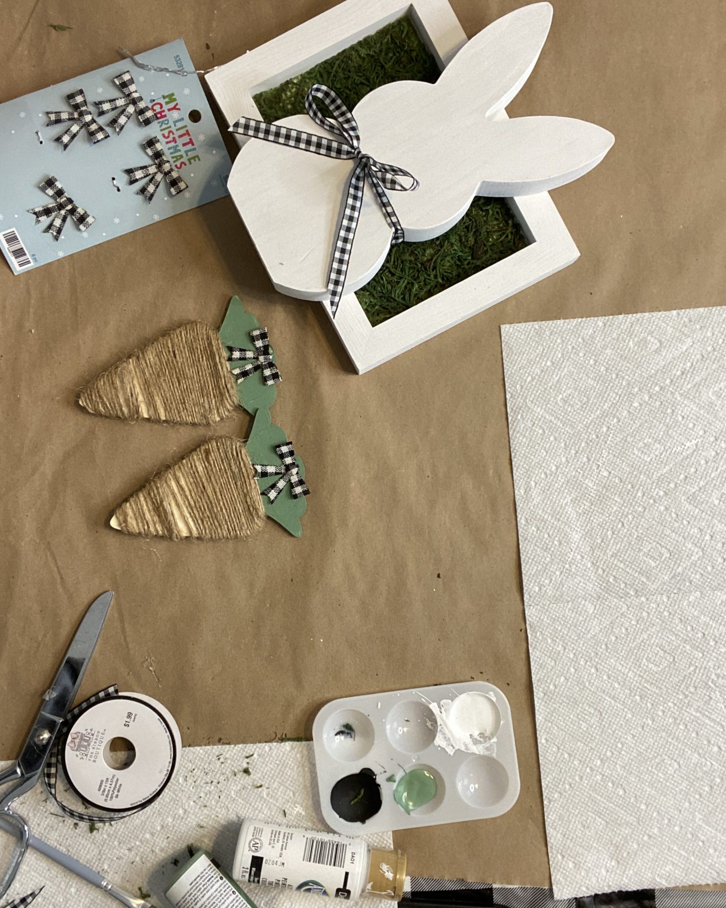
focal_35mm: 32
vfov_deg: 55.6
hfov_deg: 45.8
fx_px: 860
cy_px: 477
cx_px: 361
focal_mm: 2.71
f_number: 2.2
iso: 200
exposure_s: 1/60
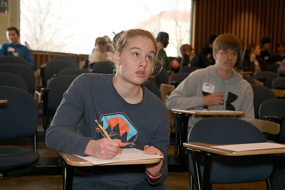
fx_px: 459
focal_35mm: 58
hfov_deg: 34.5
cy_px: 95
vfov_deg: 23.3
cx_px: 142
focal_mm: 58
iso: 640
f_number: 4.5
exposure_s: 1/30
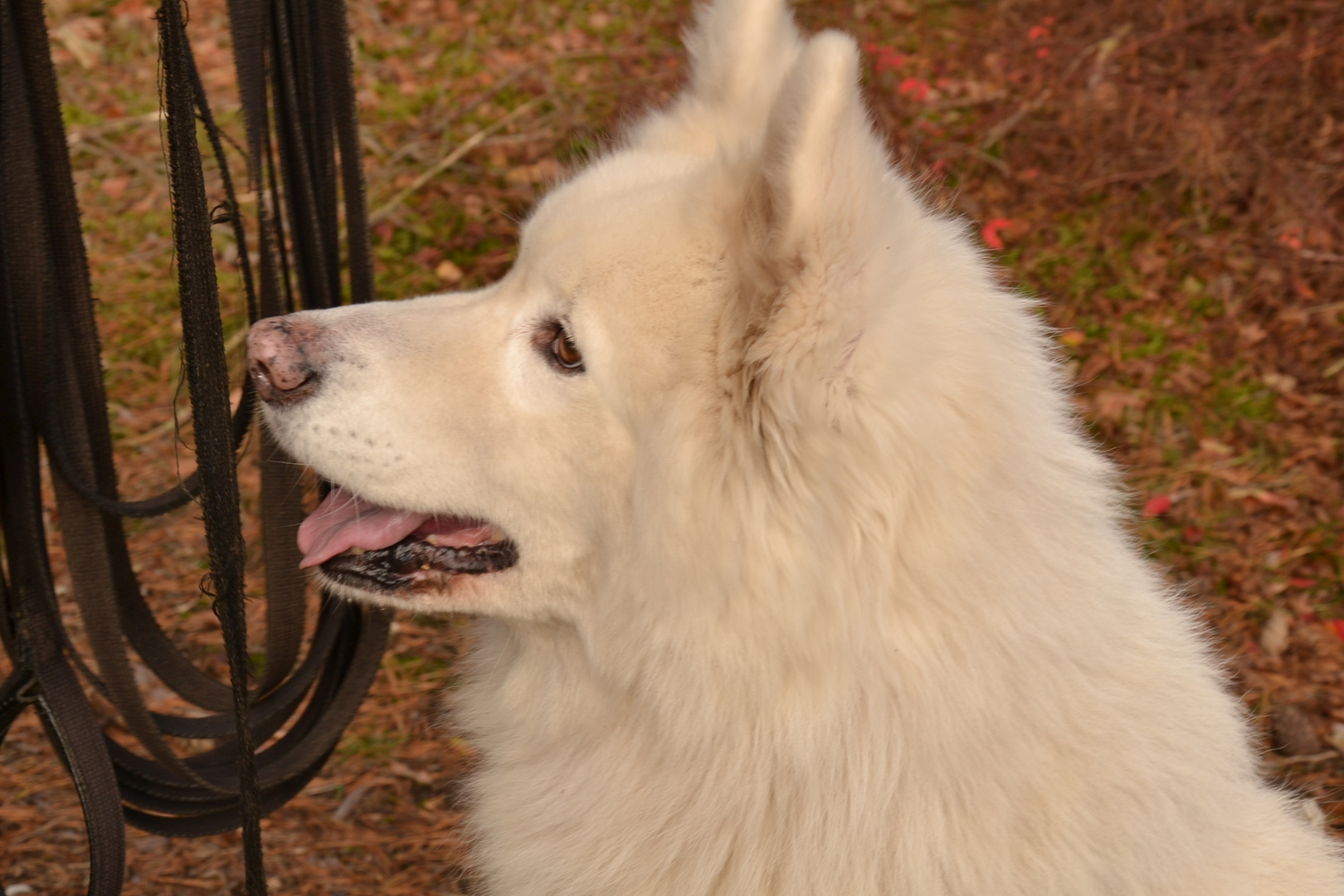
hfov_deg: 26.0
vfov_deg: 17.5
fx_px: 2912
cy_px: 448
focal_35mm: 78
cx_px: 672
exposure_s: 1/30
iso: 100
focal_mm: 52
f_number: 11
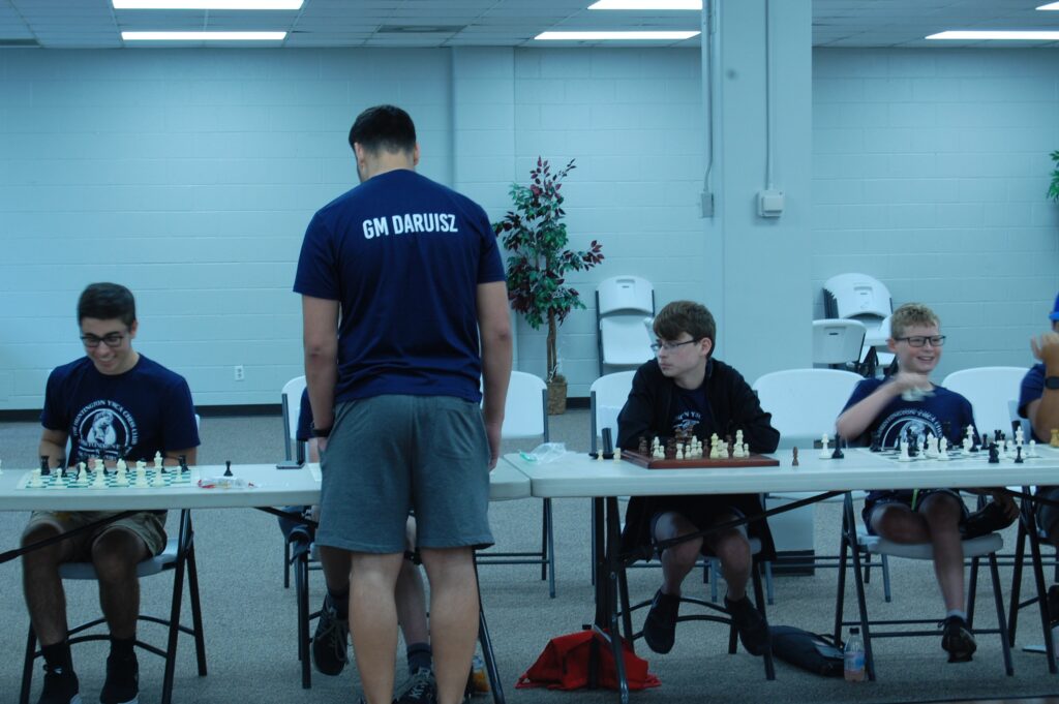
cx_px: 530
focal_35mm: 82
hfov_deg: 24.6
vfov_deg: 16.5
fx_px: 2425
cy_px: 352
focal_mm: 55
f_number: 10
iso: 400
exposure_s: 1/8
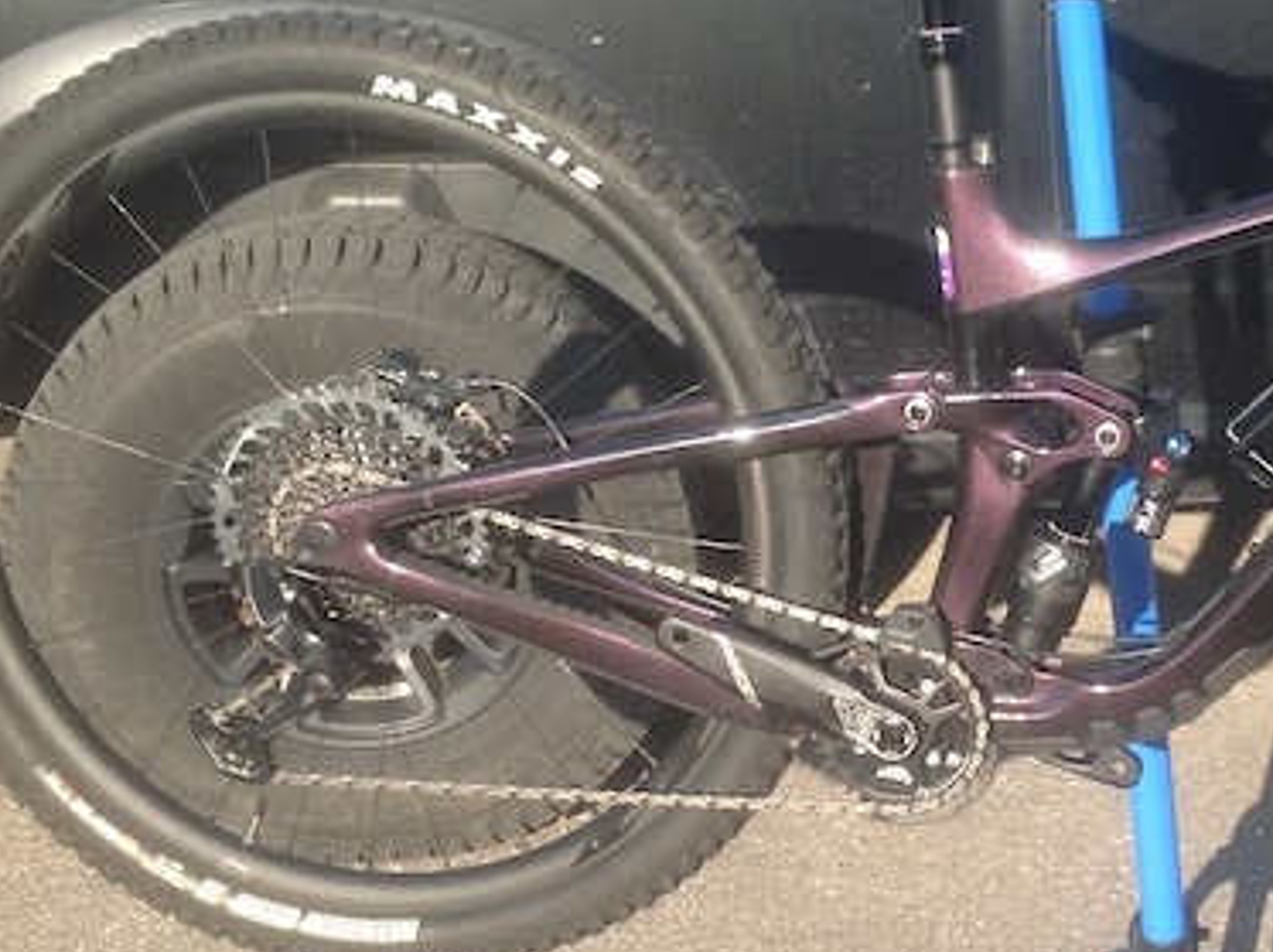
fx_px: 2755
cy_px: 577
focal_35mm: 75
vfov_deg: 19.6
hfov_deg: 25.2
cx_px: 1143
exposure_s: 1/549
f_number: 2.4
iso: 50
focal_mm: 4.28
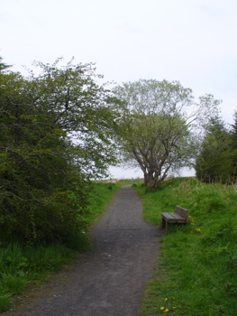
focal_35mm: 41
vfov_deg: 45.7
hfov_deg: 35.2
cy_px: 158
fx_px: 374
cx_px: 119
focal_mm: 6.1
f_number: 5.6
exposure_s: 1/200
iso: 80
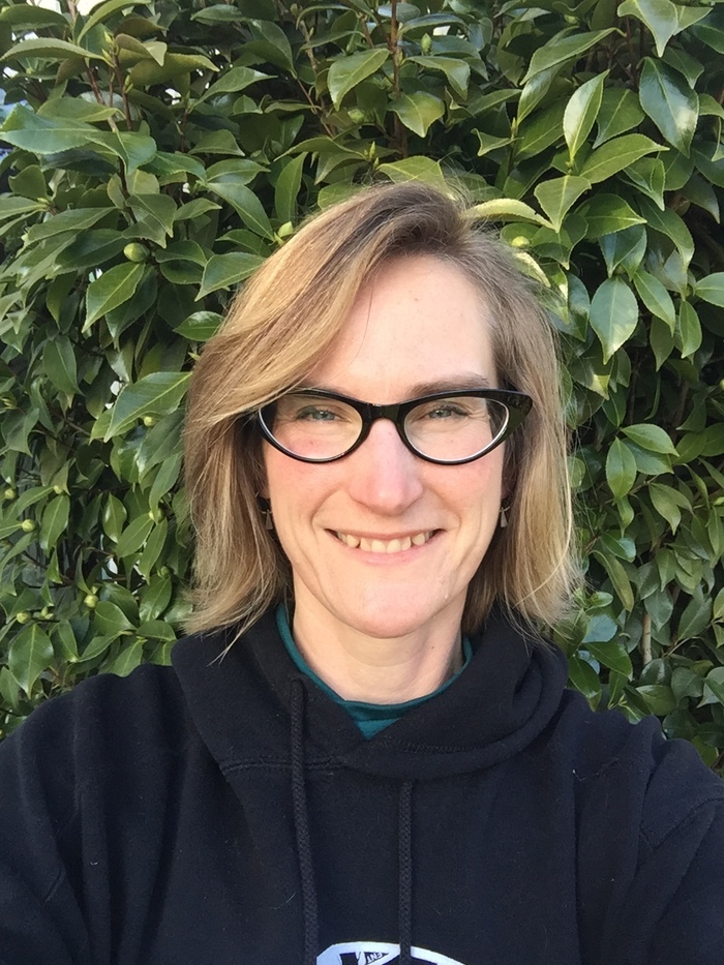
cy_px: 482
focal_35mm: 31
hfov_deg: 45.5
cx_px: 362
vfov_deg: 58.3
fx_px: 864
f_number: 2.2
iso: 32
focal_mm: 2.65
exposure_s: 1/175
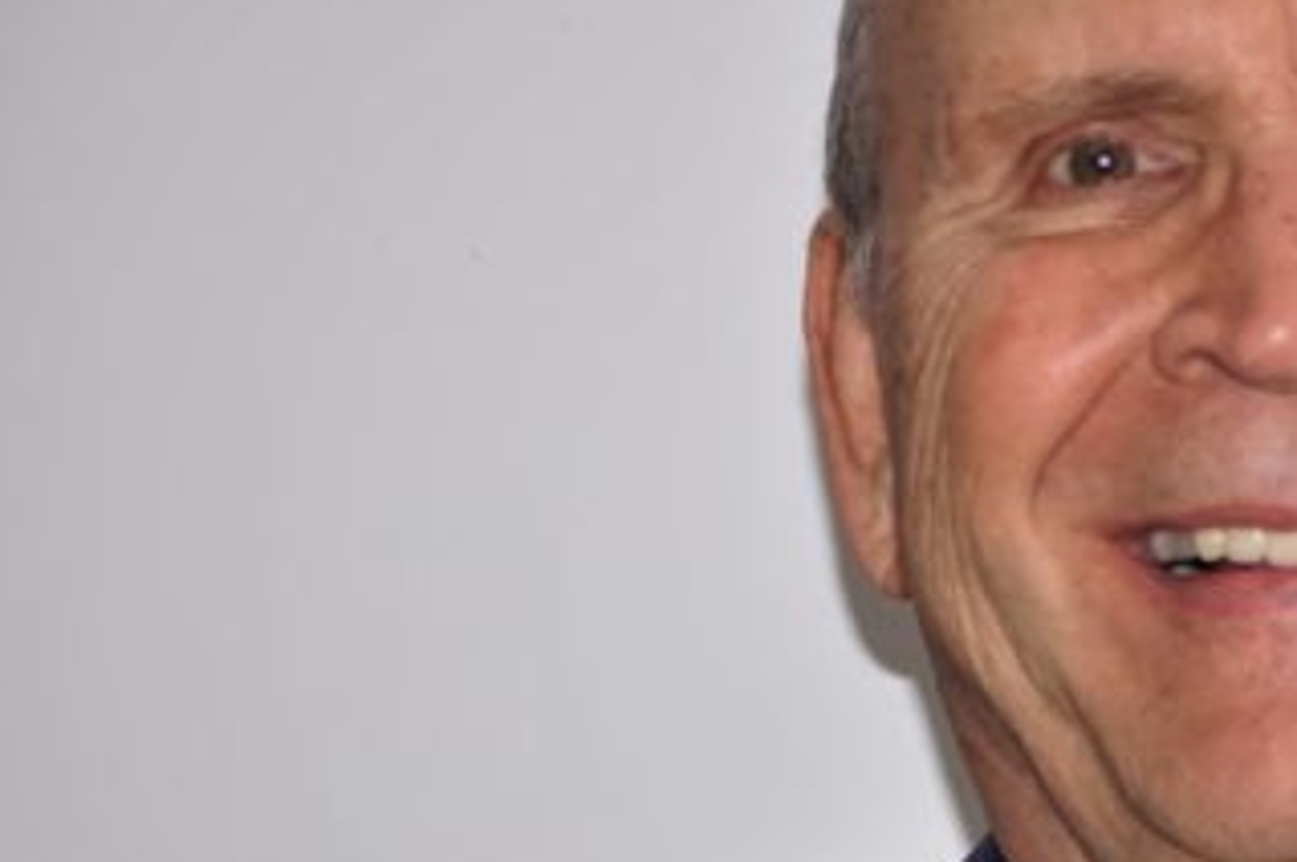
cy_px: 561
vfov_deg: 5.1
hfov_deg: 7.6
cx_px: 1439
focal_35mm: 271
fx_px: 9761
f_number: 5.6
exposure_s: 1/60
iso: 800
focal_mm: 75
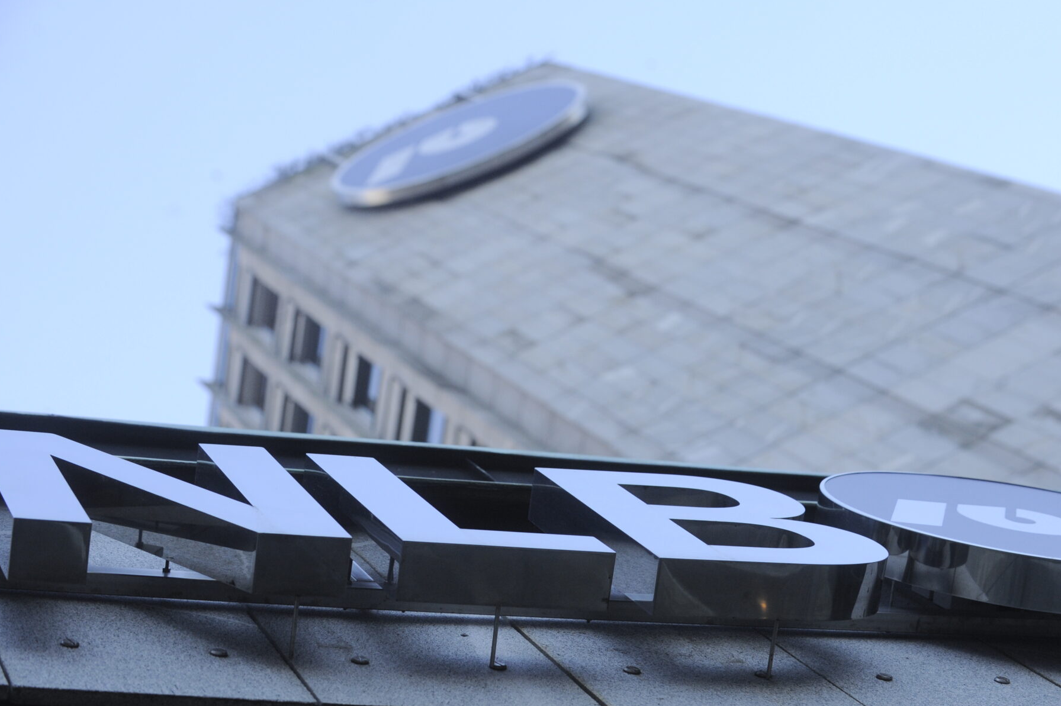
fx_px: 2357
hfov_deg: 25.4
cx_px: 560
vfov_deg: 17.0
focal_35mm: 80
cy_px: 377
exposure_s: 1/400
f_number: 5
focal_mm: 70
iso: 1250
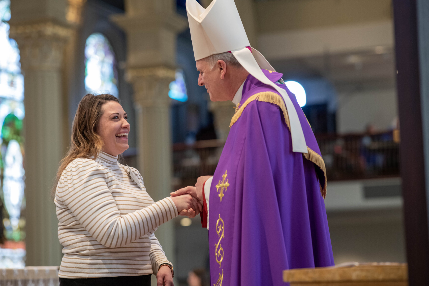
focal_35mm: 105
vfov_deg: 13.0
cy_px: 143
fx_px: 1251
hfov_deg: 19.5
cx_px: 214
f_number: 2.8
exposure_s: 1/100
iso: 1100
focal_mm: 105
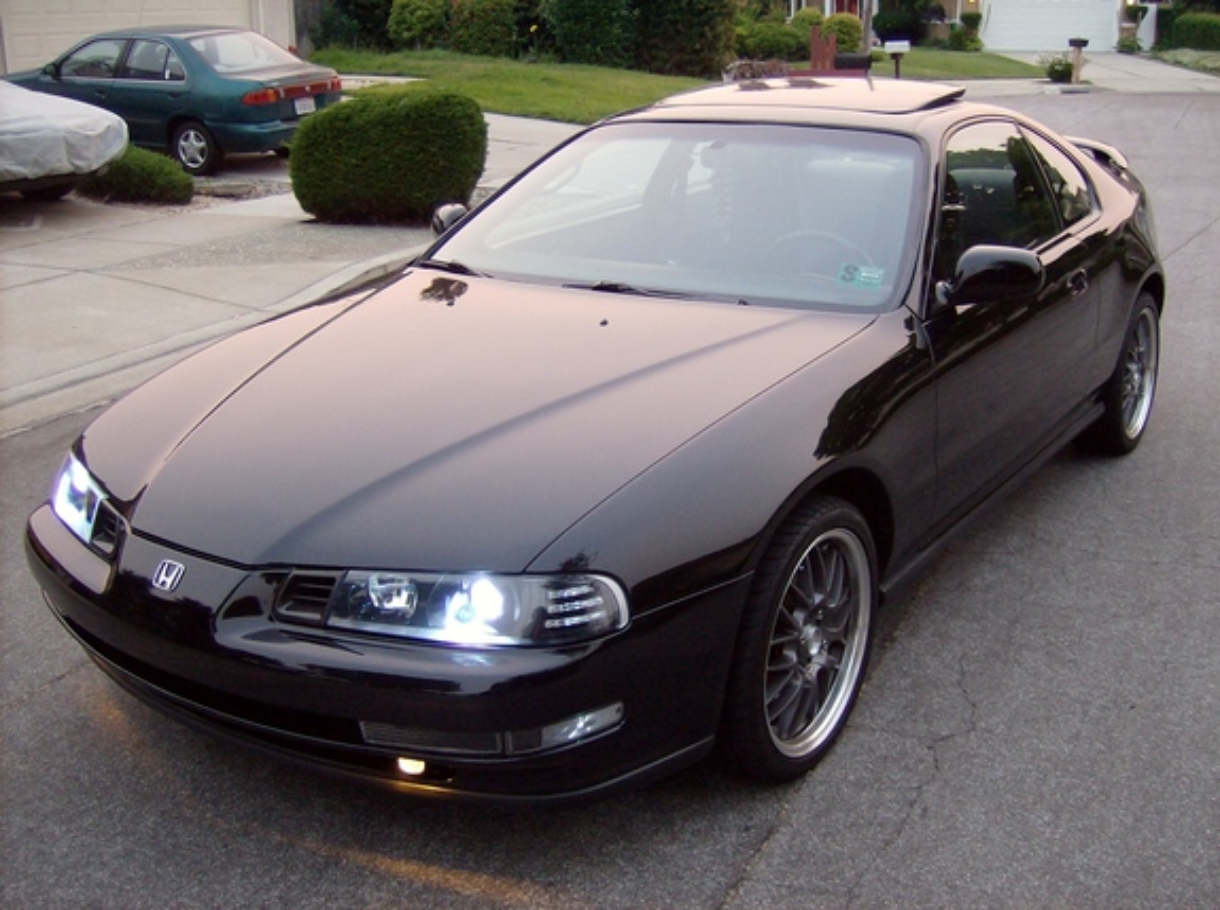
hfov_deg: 51.4
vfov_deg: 39.5
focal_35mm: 36
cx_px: 610
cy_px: 455
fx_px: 1266
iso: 200
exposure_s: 1/36.4
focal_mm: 6
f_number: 2.8
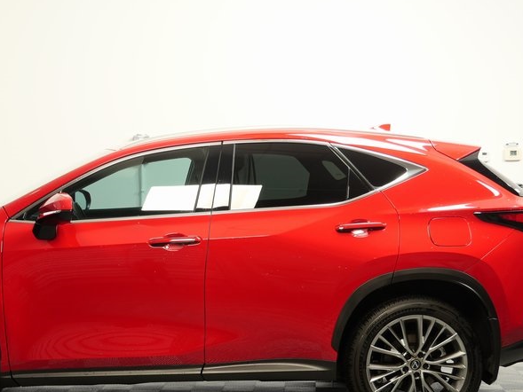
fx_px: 1209
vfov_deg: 18.3
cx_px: 147
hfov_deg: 24.2
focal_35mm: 80
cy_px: 294
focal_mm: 23
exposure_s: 1/200
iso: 250
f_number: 5
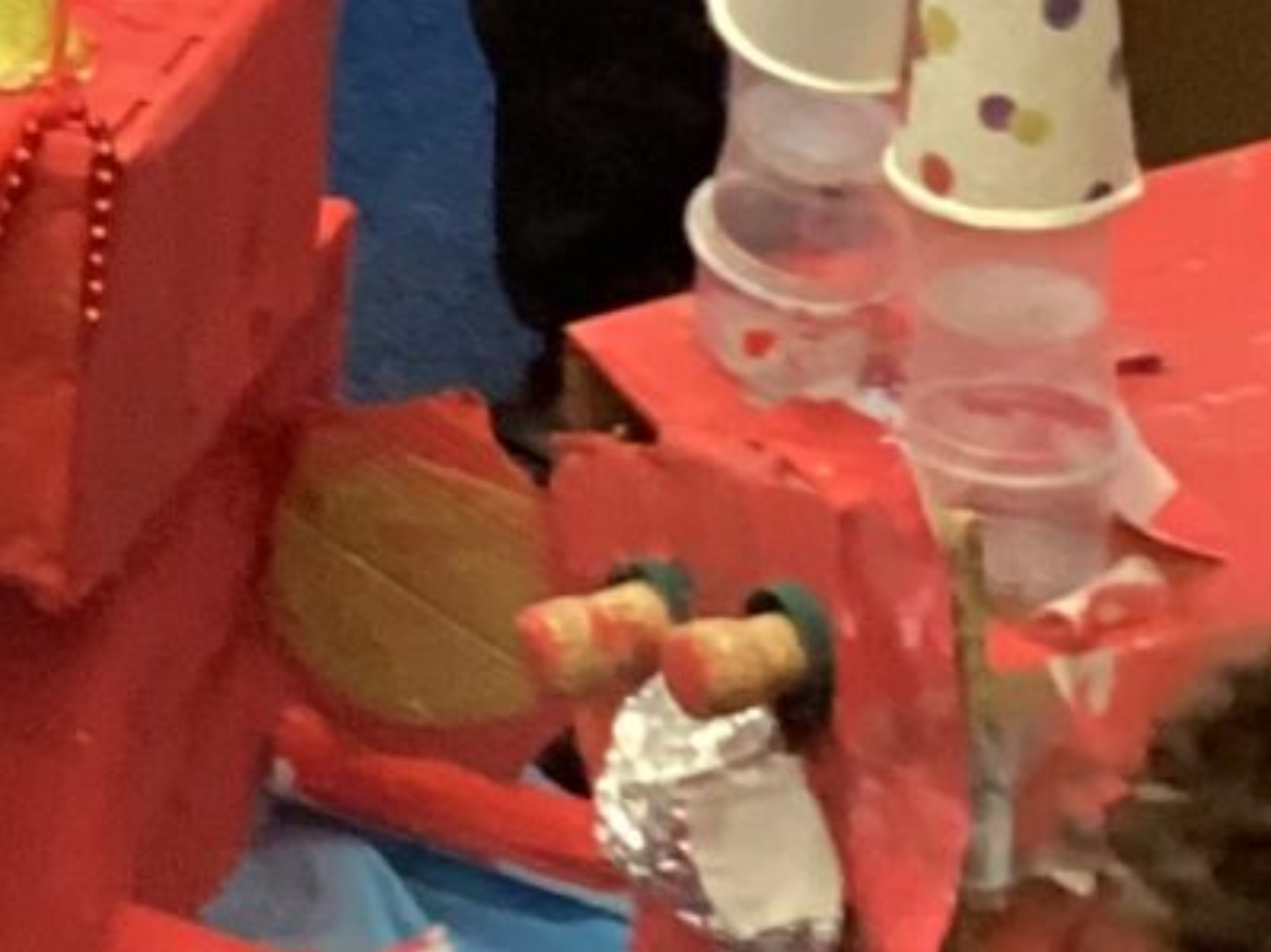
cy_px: -831
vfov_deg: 7.2
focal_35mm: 199
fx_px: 7305
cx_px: -1172
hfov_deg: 9.4
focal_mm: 3.3
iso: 400
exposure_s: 1/50
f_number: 2.4
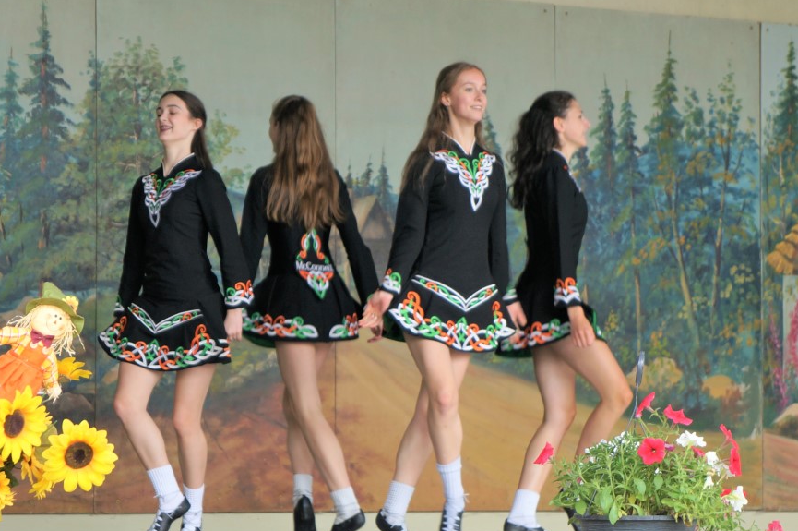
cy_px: 293
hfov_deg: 22.0
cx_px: 364
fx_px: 2050
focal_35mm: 93
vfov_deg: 14.7
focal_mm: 55
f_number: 5.6
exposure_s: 1/100
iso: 125
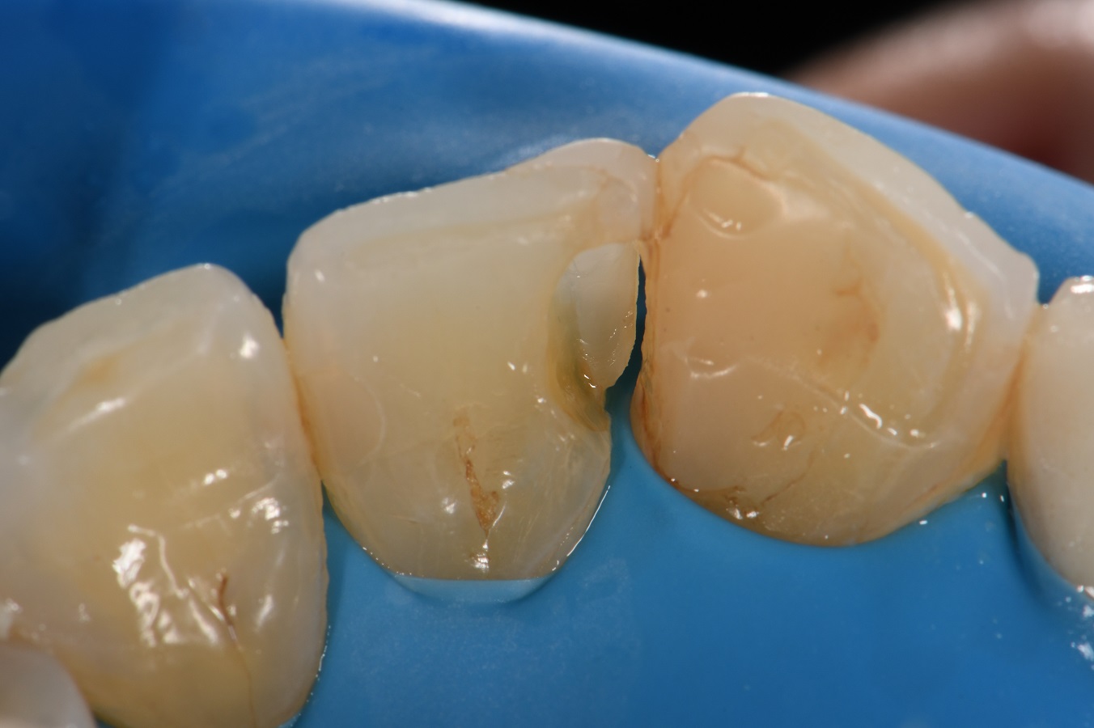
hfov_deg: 13.1
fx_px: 4769
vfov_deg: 8.7
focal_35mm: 157
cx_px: 547
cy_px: 364
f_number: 32
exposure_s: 1/160
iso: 200
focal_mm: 105
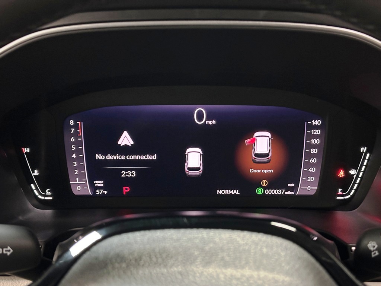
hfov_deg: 39.7
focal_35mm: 48
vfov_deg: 30.3
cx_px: 190
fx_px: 528
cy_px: 143
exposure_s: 1/17
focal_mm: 6.86
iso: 800
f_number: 1.78
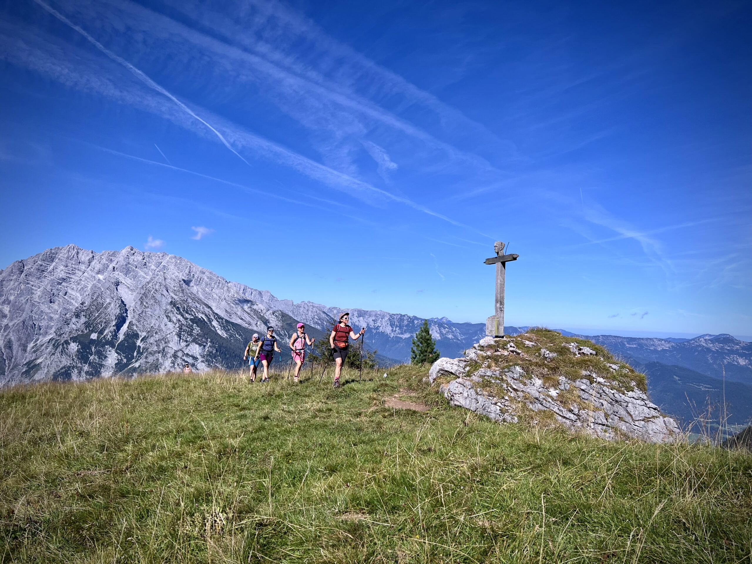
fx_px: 565
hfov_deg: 67.3
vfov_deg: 53.1
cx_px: 376
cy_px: 282
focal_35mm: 26
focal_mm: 5.7
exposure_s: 1/5882
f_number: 1.5
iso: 50
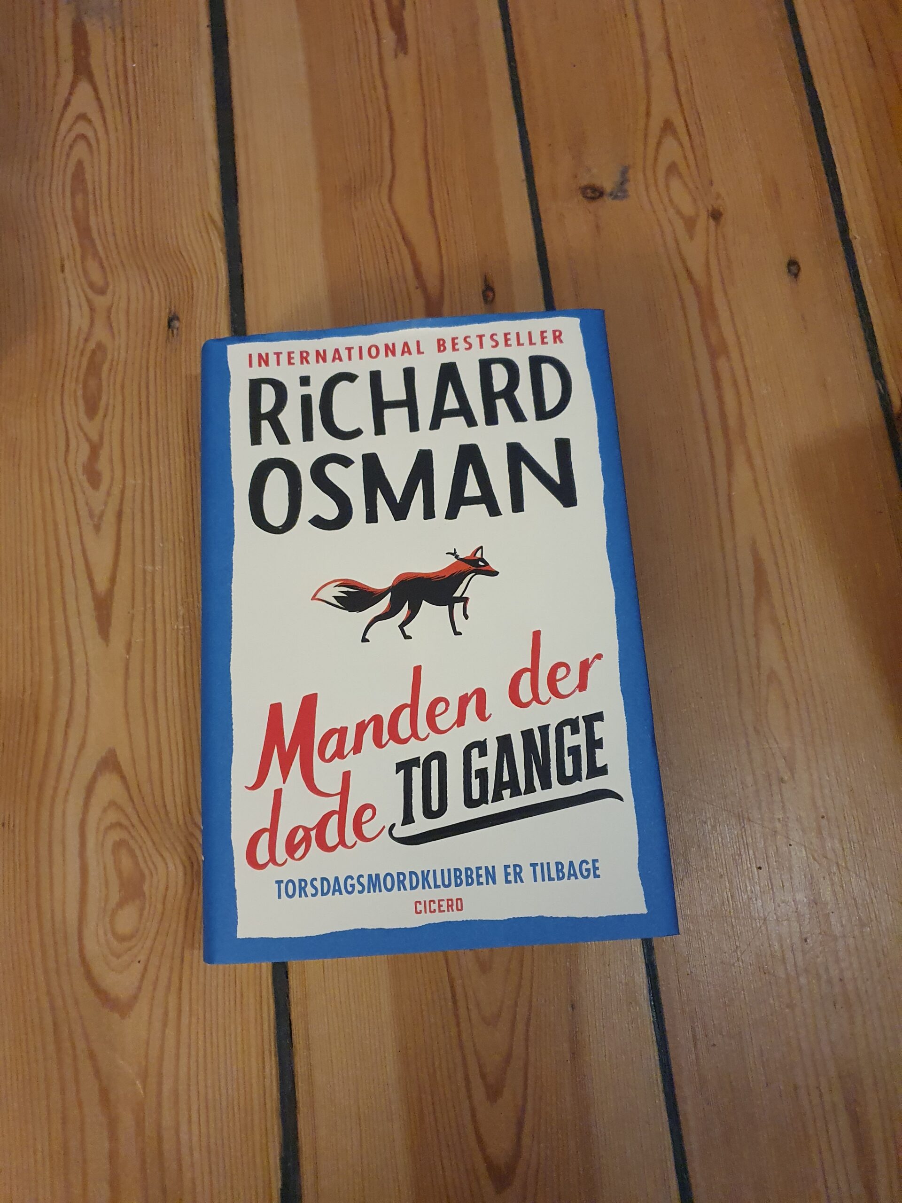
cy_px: 602
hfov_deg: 53.1
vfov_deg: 67.3
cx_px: 451
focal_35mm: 26
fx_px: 903
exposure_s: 1/50
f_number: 1.5
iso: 500
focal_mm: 4.32
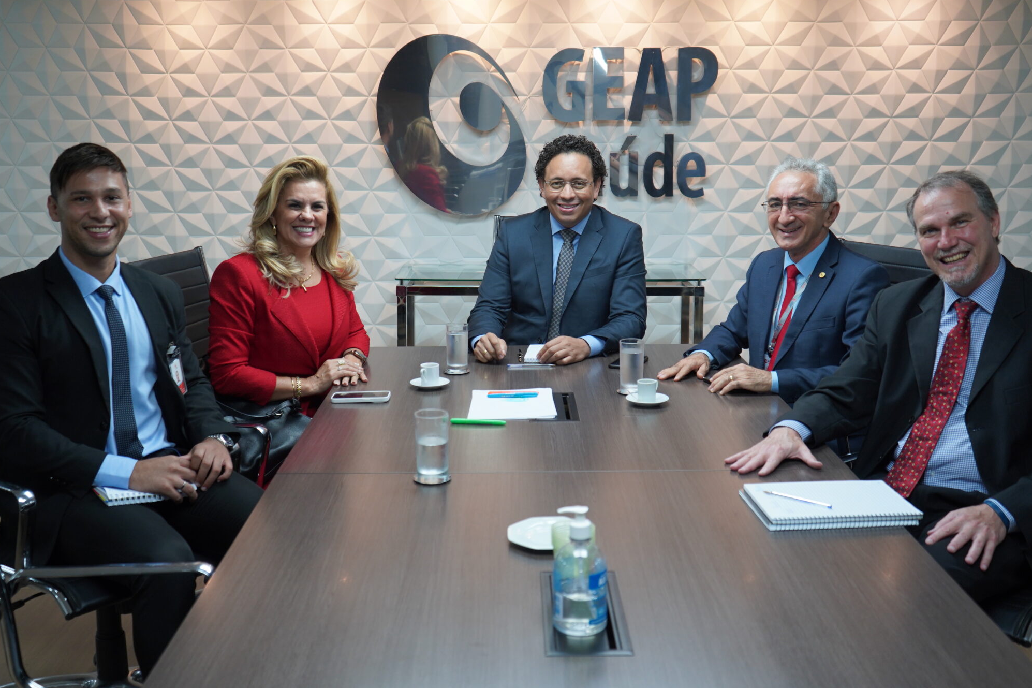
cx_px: 506
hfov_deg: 50.7
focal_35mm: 38
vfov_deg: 35.0
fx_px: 1089
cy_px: 346
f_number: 4
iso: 1000
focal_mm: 37
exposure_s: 1/160
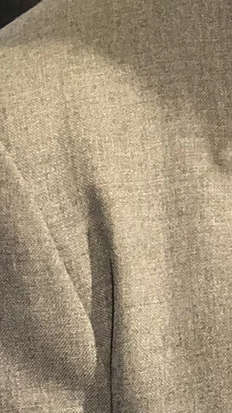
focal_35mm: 236
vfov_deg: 9.1
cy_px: 12
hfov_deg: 5.0
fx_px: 2583
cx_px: 624
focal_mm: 6
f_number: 2.4
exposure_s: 1/9
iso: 160
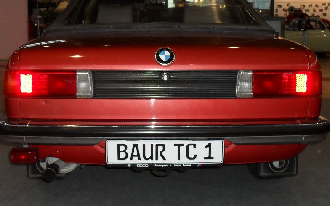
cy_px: 92
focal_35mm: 53
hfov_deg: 38.2
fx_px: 477
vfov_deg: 24.4
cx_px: 162
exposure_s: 1/45
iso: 200
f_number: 3.9
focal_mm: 8.7
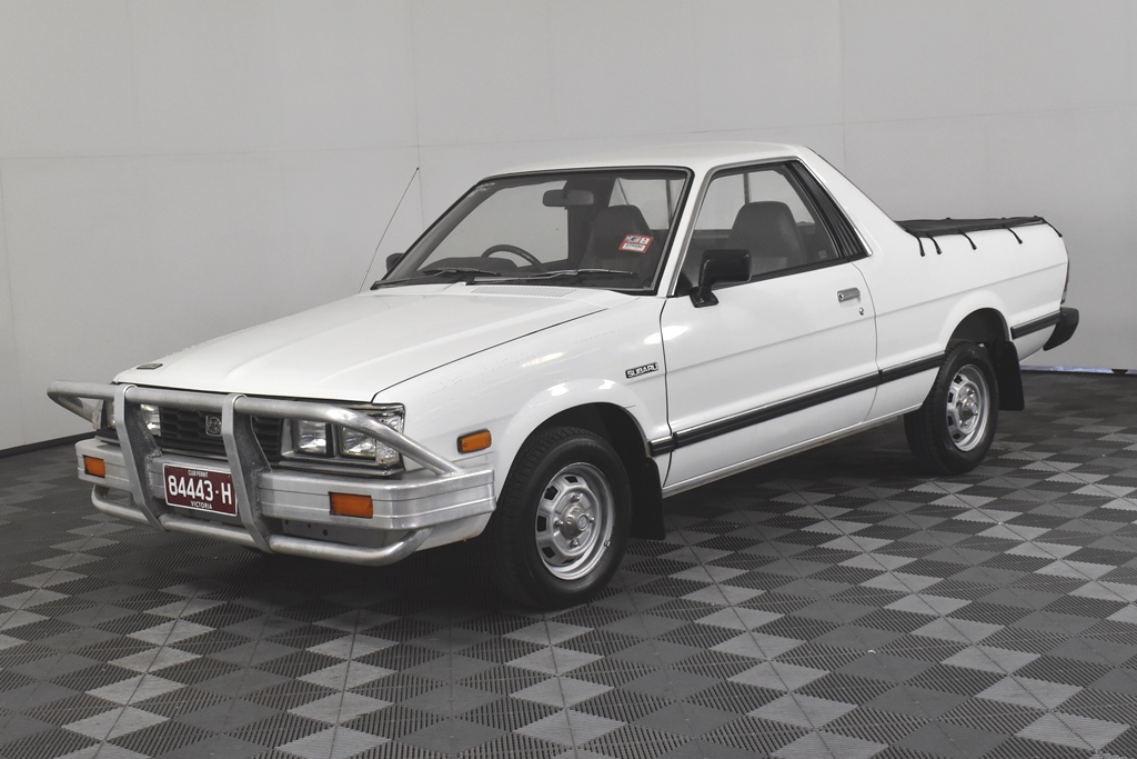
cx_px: 568
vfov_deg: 26.5
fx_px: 1611
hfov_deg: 38.9
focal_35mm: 51
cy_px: 380
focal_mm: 34
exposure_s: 1/400
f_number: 10
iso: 1600
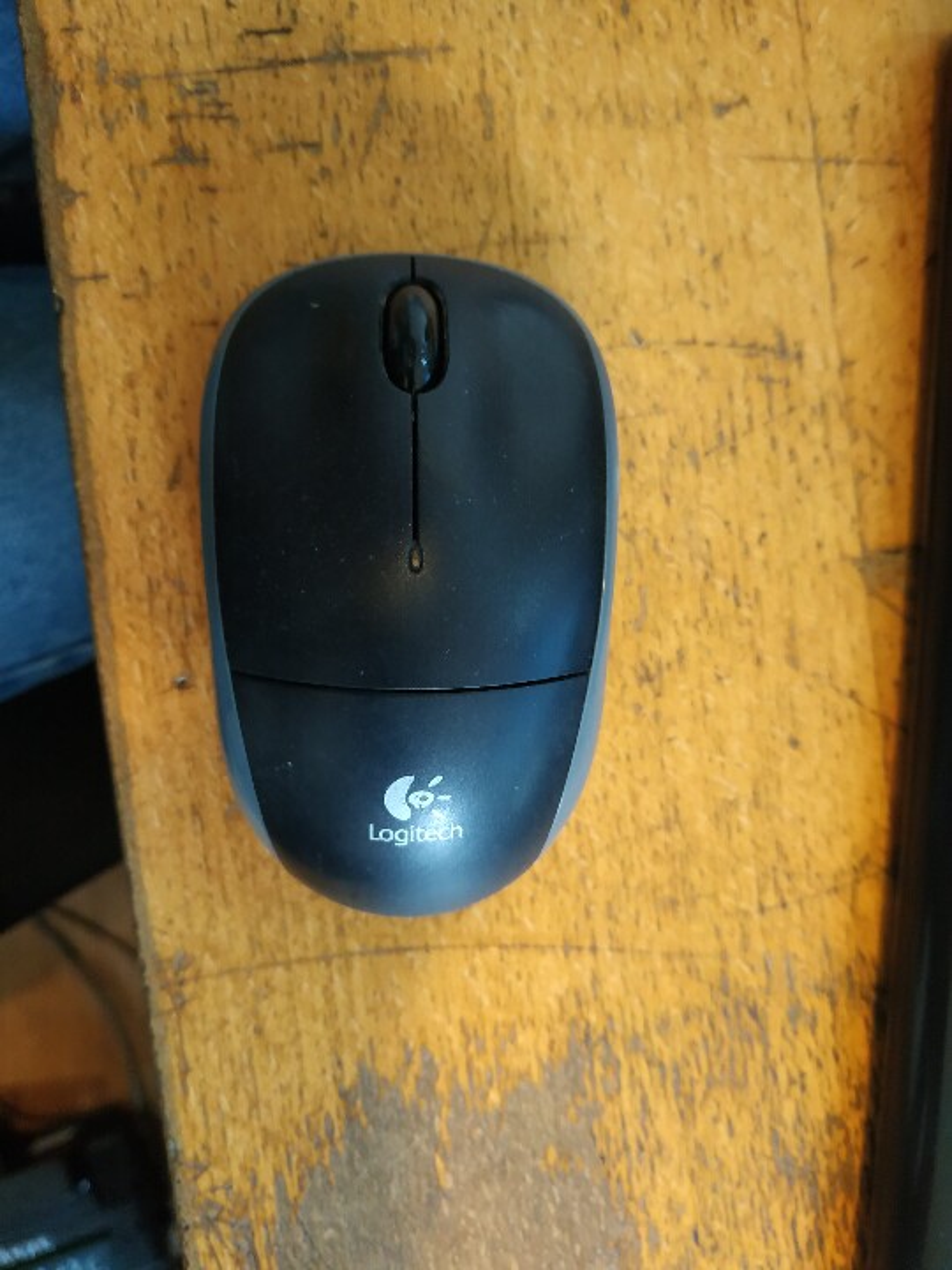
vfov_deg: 71.6
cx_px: 476
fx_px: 880
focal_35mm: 24
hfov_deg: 56.8
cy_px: 635
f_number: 1.9
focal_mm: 3.94
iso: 800
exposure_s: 1/20
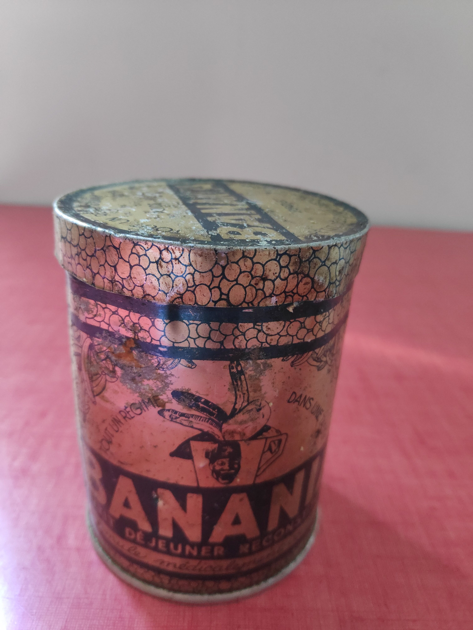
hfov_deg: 66.0
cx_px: 236
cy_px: 315
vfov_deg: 81.7
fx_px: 364
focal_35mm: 20
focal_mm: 3.94
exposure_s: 1/50
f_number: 1.9
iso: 1700
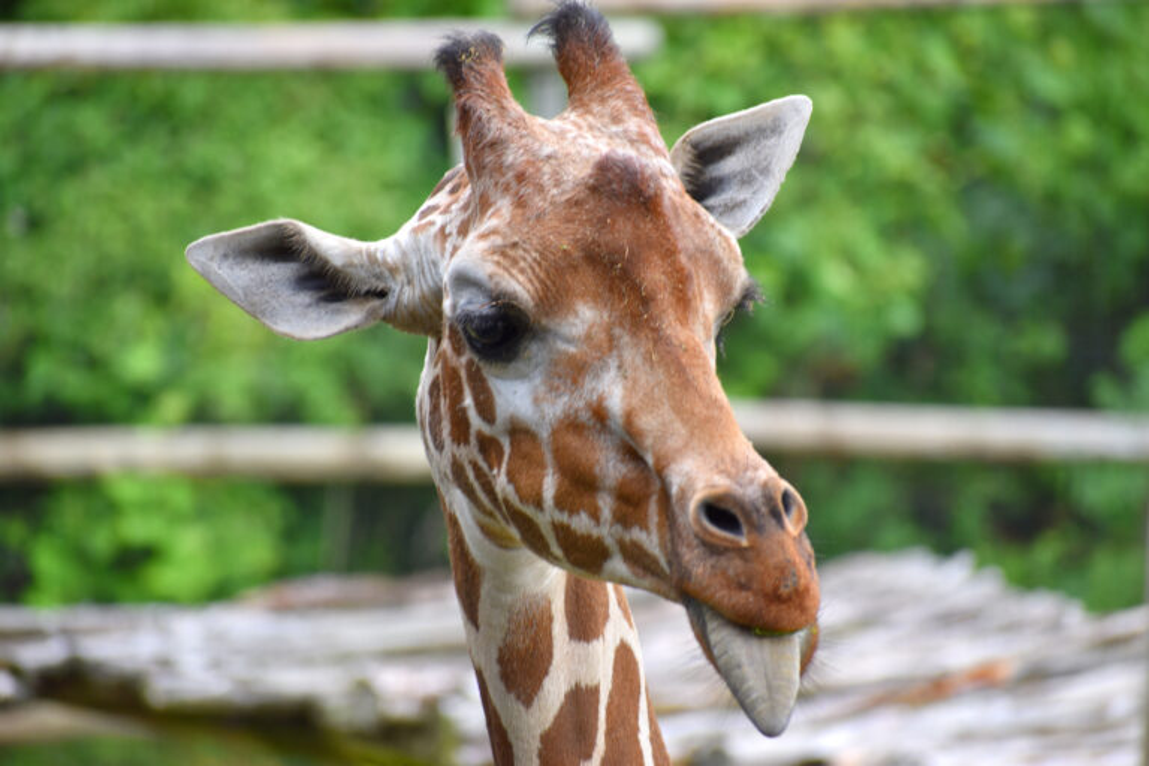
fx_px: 9574
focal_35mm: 300
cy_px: 383
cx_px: 574
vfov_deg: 4.6
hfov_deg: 6.9
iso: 200
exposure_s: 1/200
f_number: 5.3
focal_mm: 200
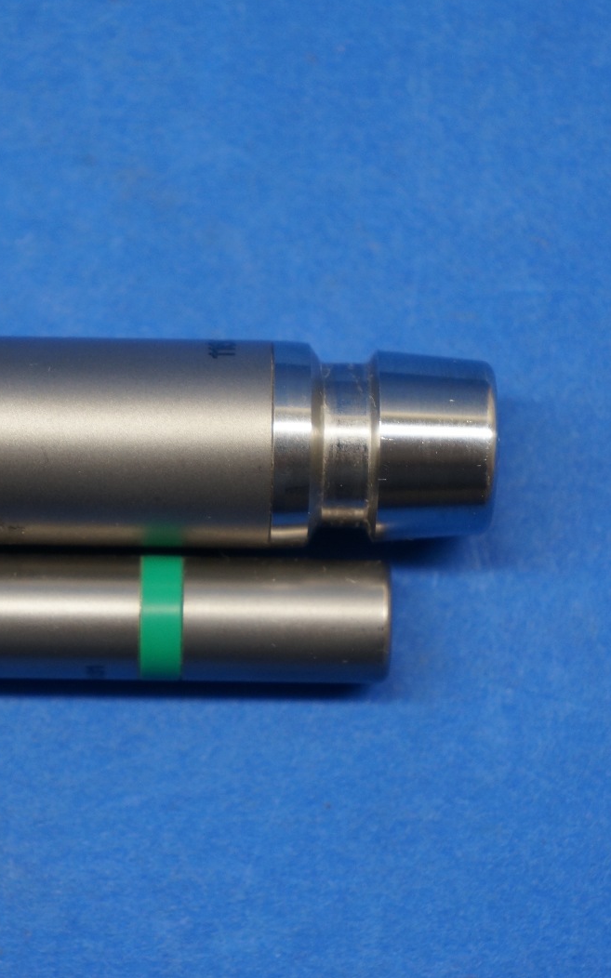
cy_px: 486
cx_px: 166
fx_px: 3406
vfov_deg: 16.3
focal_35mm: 128
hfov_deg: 10.2
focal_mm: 55
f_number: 5.6
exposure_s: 1/60
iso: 400
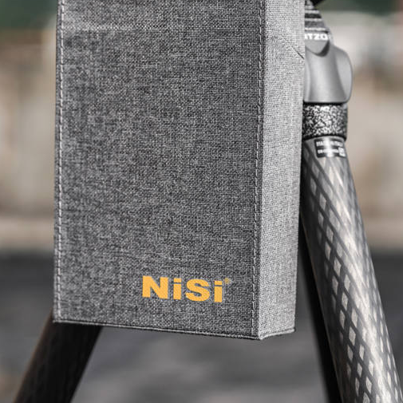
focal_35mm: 125
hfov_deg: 13.9
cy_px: 136
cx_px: 236
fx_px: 1646
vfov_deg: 13.9
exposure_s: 1/2500
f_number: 4
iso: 100
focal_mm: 70
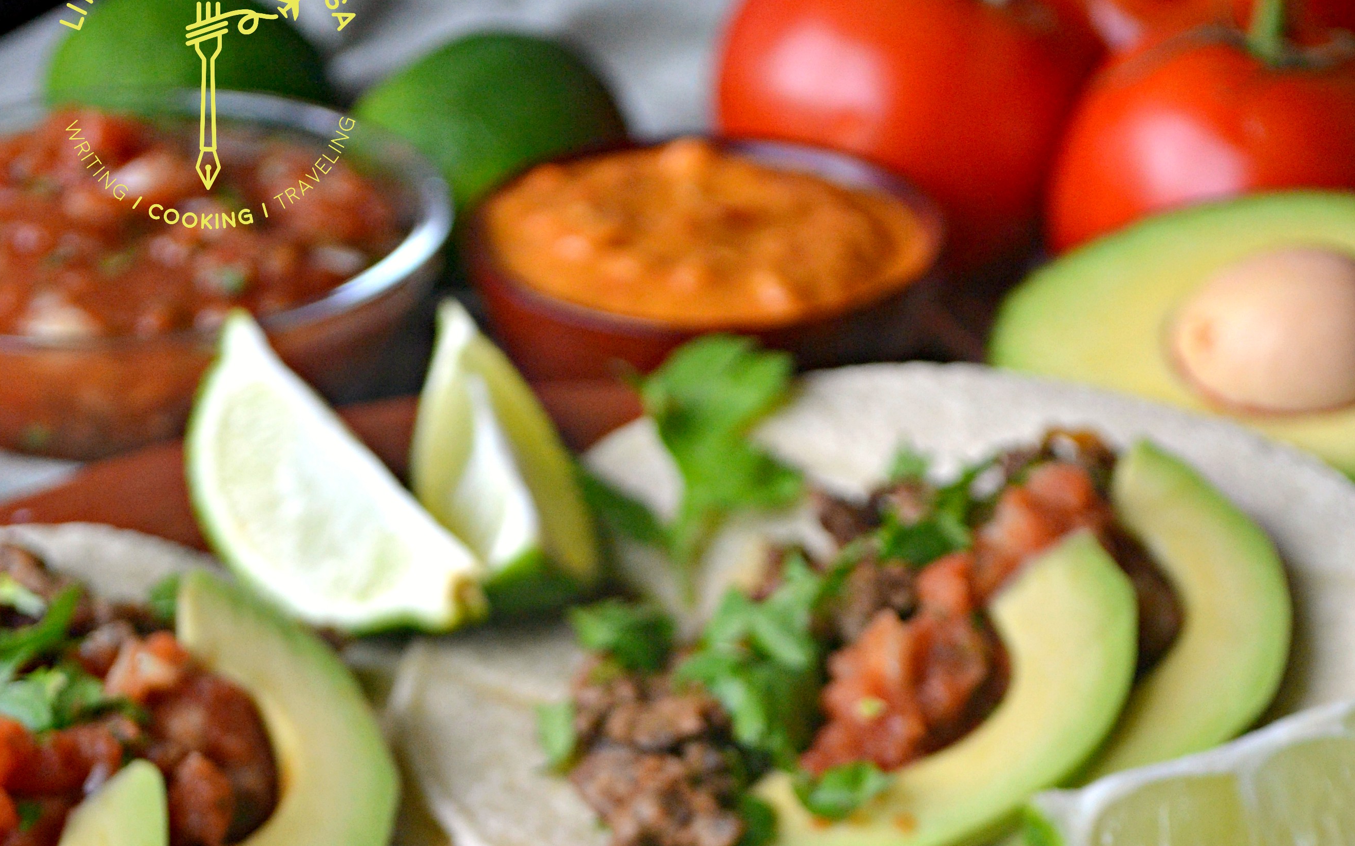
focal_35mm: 92
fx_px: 3397
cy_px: 864
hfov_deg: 22.6
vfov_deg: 14.0
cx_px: 676
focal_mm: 40
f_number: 5.3
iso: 640
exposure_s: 1/60
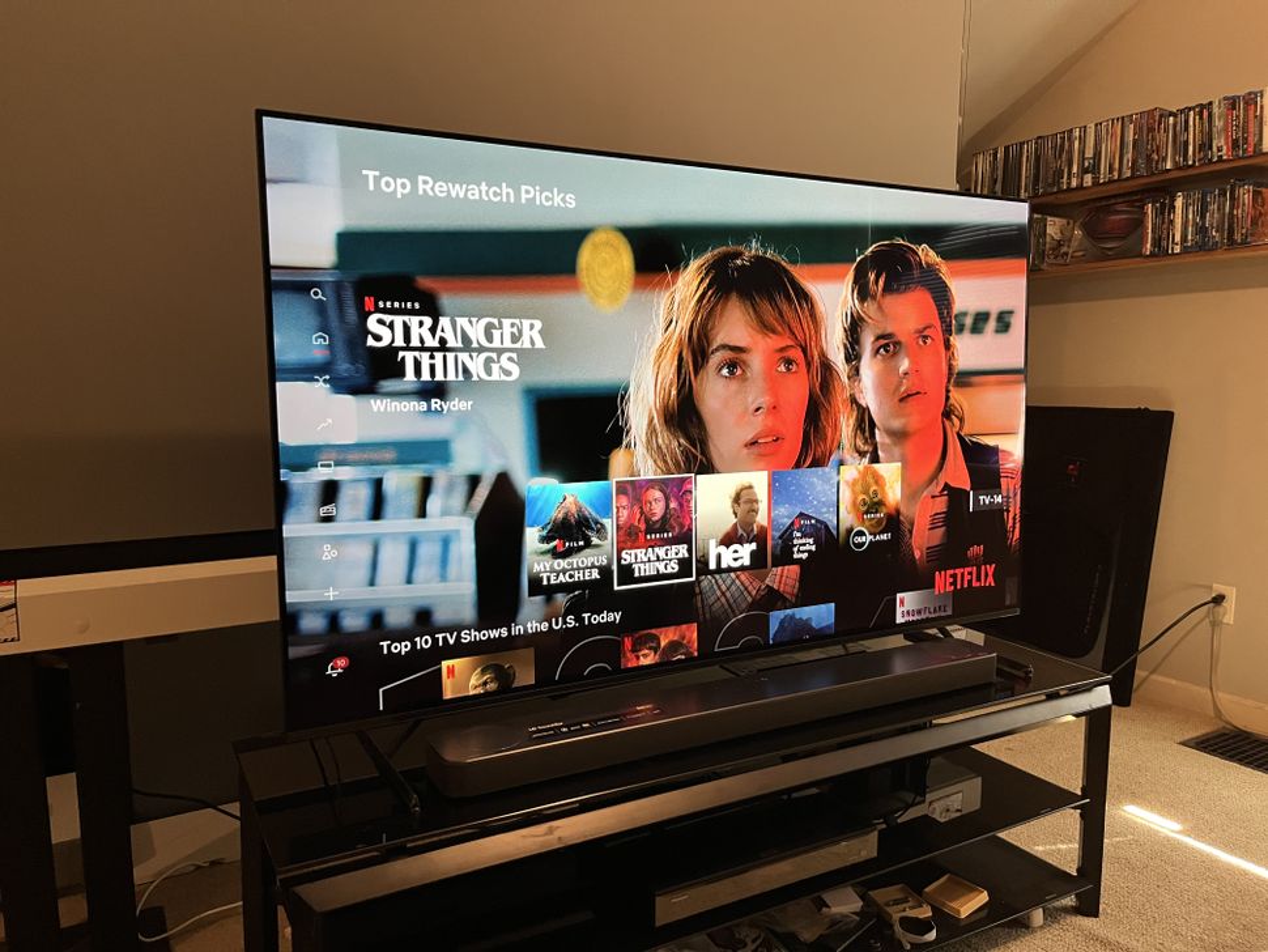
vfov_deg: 53.1
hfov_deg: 67.3
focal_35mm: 26
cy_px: 476
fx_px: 953
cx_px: 634
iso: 320
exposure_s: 1/60
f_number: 1.6
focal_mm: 5.1
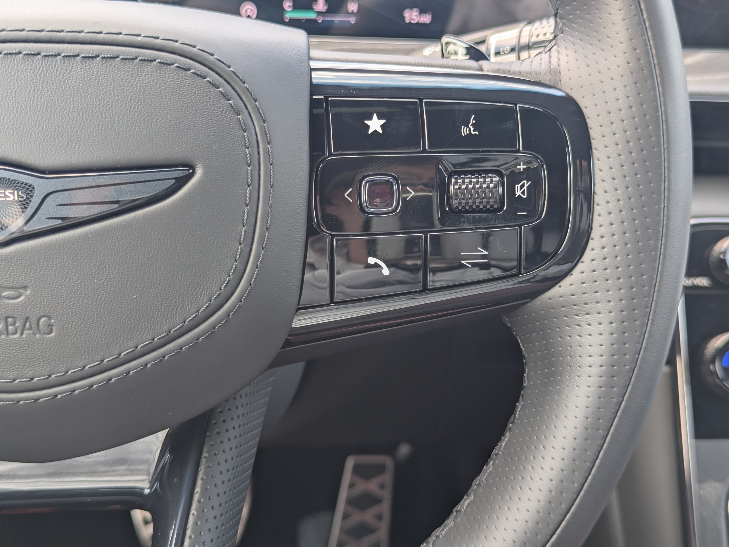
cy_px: 274
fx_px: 1011
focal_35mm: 48
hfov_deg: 39.7
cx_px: 364
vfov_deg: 30.3
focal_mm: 6.81
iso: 42
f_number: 1.85
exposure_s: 1/66.8
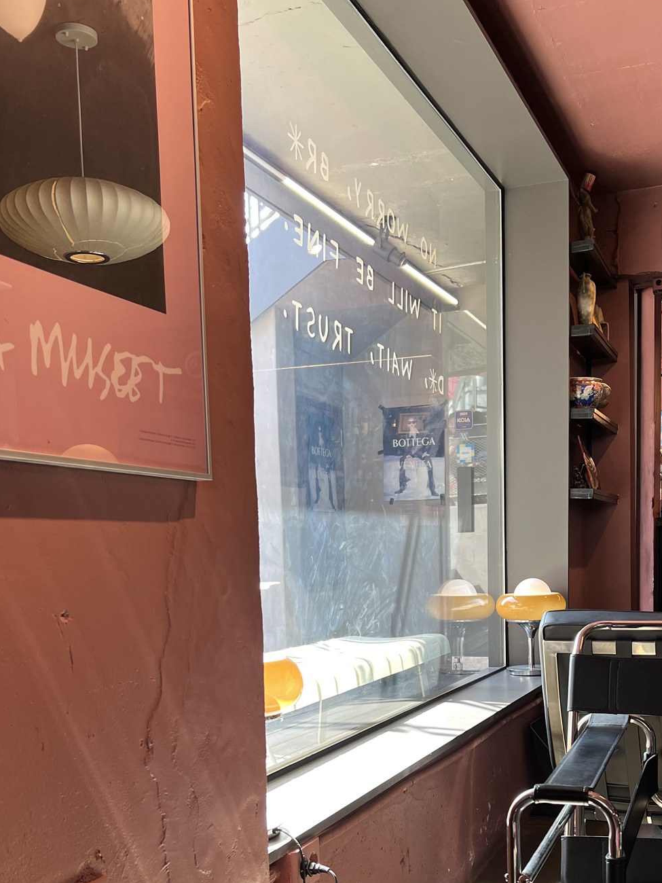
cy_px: 646
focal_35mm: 40
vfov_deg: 45.4
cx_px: 399
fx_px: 1020
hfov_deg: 35.8
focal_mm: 5.7
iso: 64
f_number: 1.5
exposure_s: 1/120
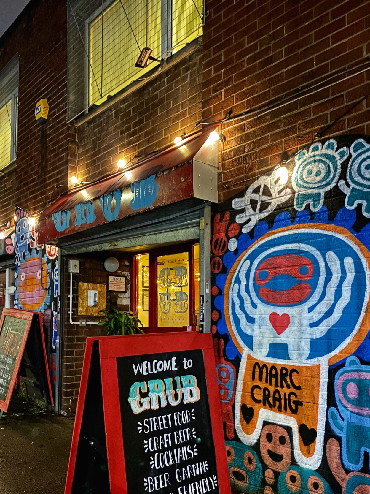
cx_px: 162
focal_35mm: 32
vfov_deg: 56.3
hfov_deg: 44.1
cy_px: 302
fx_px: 456
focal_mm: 4.25
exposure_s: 1/8
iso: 640
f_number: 1.8
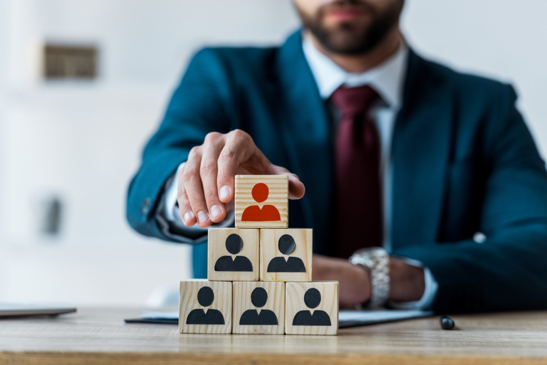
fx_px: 2583
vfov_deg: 8.1
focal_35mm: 170
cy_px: 182
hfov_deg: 12.1
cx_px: 274
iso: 250
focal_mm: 170
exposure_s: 1/160
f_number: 4
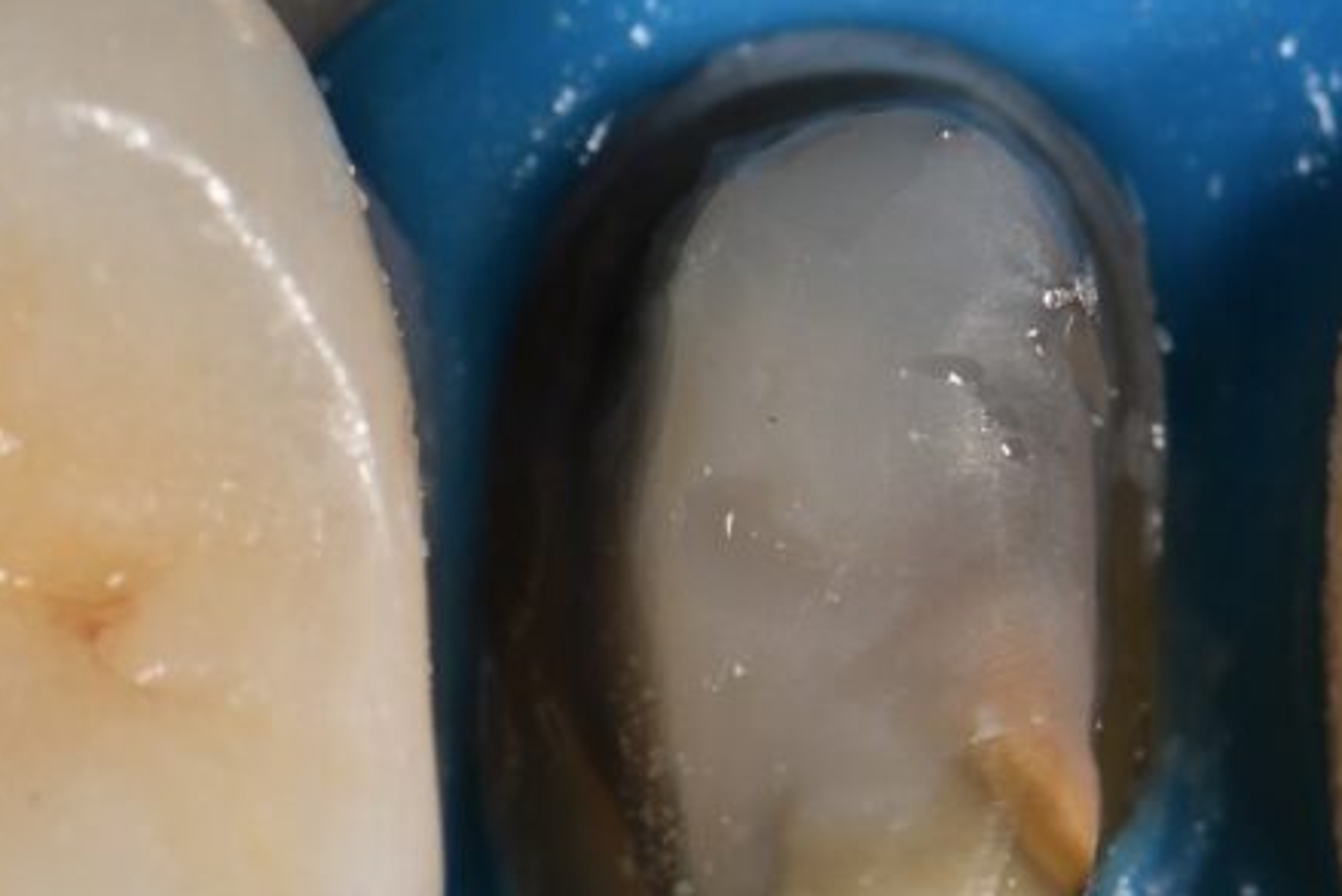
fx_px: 13647
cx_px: 908
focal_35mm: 366
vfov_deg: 3.8
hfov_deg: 5.6
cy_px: 523
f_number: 32
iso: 200
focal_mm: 105
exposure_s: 1/160
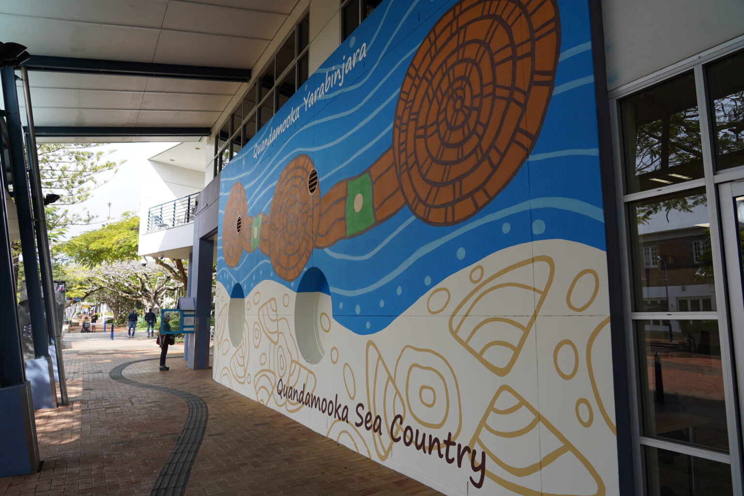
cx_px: 372
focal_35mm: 24
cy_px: 248
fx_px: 496
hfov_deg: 73.7
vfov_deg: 53.1
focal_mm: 24
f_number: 4.5
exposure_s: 1/200
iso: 100
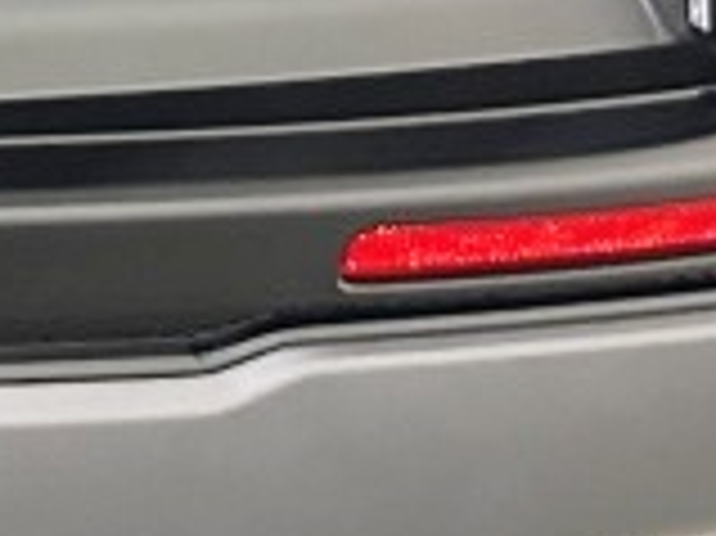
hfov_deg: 10.7
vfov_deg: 8.1
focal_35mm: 155
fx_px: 3204
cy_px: -1090
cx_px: -1067
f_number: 1.78
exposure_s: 1/30
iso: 1000
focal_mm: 6.86
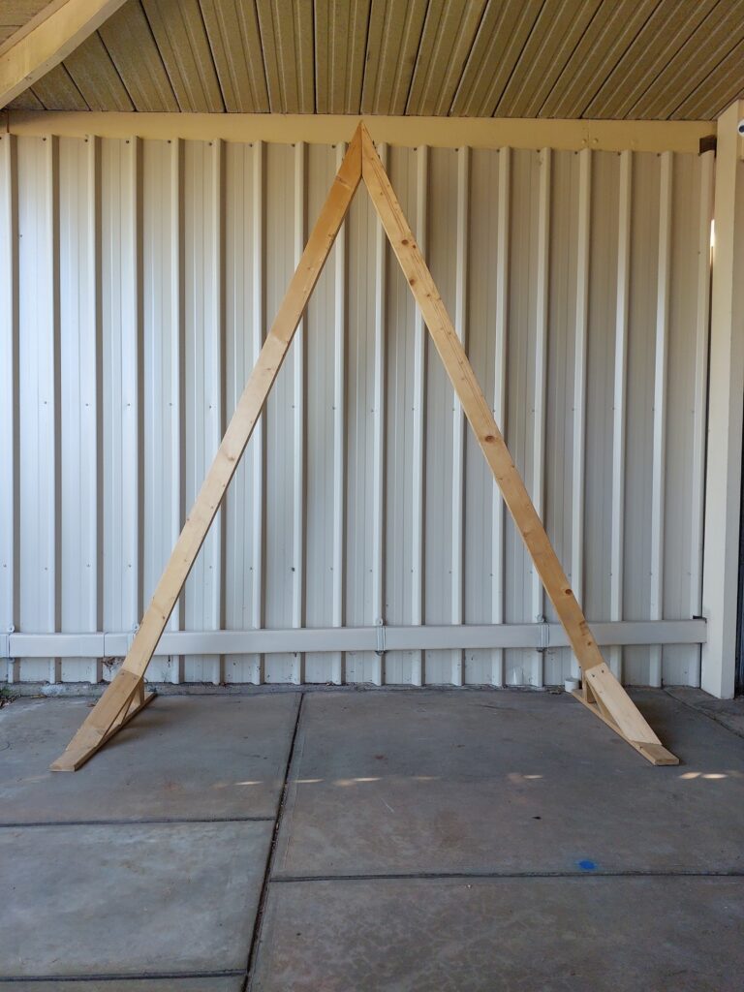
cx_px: 372
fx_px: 659
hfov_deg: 58.9
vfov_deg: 73.9
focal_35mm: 23
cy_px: 496
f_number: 1.8
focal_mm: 5.06
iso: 80
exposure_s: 1/100
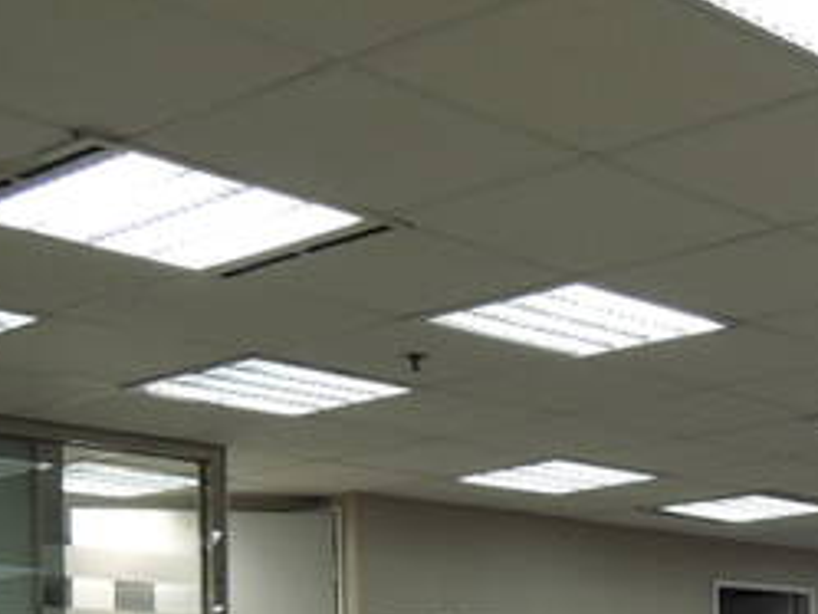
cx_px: 841
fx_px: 1820
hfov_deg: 24.1
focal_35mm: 77
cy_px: 716
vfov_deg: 18.3
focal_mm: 5.1
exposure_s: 1/30
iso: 220
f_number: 2.8
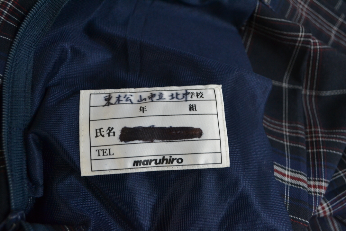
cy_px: 116
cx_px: 173
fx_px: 375
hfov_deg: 49.5
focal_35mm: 39
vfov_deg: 34.2
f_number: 5
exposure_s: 1/60
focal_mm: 26
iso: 1600
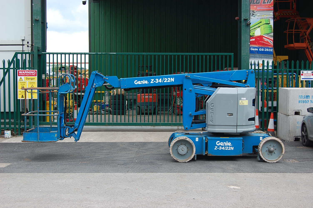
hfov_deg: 35.1
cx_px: 156
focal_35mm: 57
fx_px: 495
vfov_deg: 23.7
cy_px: 104
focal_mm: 38
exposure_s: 1/160
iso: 200
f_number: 6.3
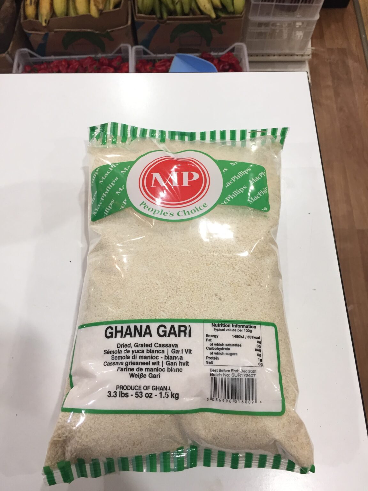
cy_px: 246
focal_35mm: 29
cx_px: 184
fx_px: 411
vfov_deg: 61.7
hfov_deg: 48.2
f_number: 2.2
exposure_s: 1/33
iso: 125
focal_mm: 4.15
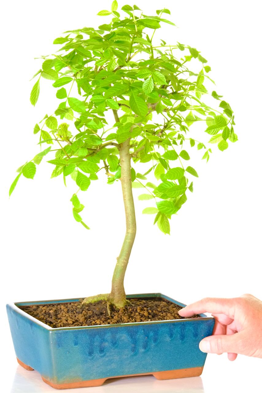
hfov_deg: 10.1
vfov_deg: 15.1
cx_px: 131
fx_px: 1484
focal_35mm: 136
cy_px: 196
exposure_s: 1/8
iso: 2500
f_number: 13
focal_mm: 90.4
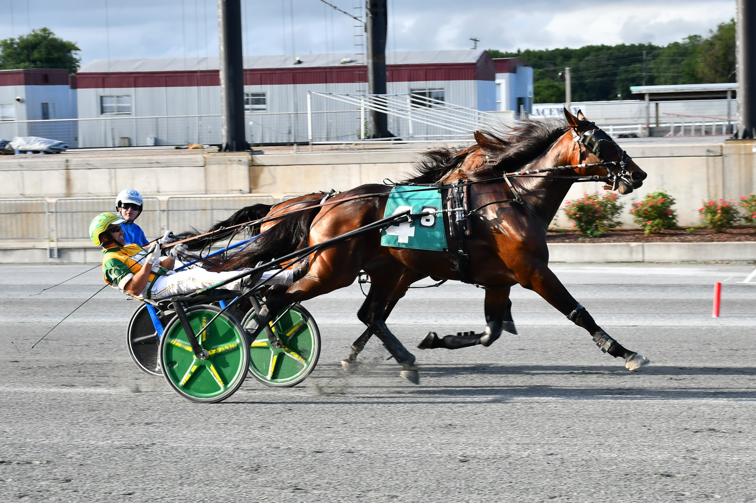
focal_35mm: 60
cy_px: 252
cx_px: 378
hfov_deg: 33.4
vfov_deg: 22.6
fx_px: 1260
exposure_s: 1/500
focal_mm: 40
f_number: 5.6
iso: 160
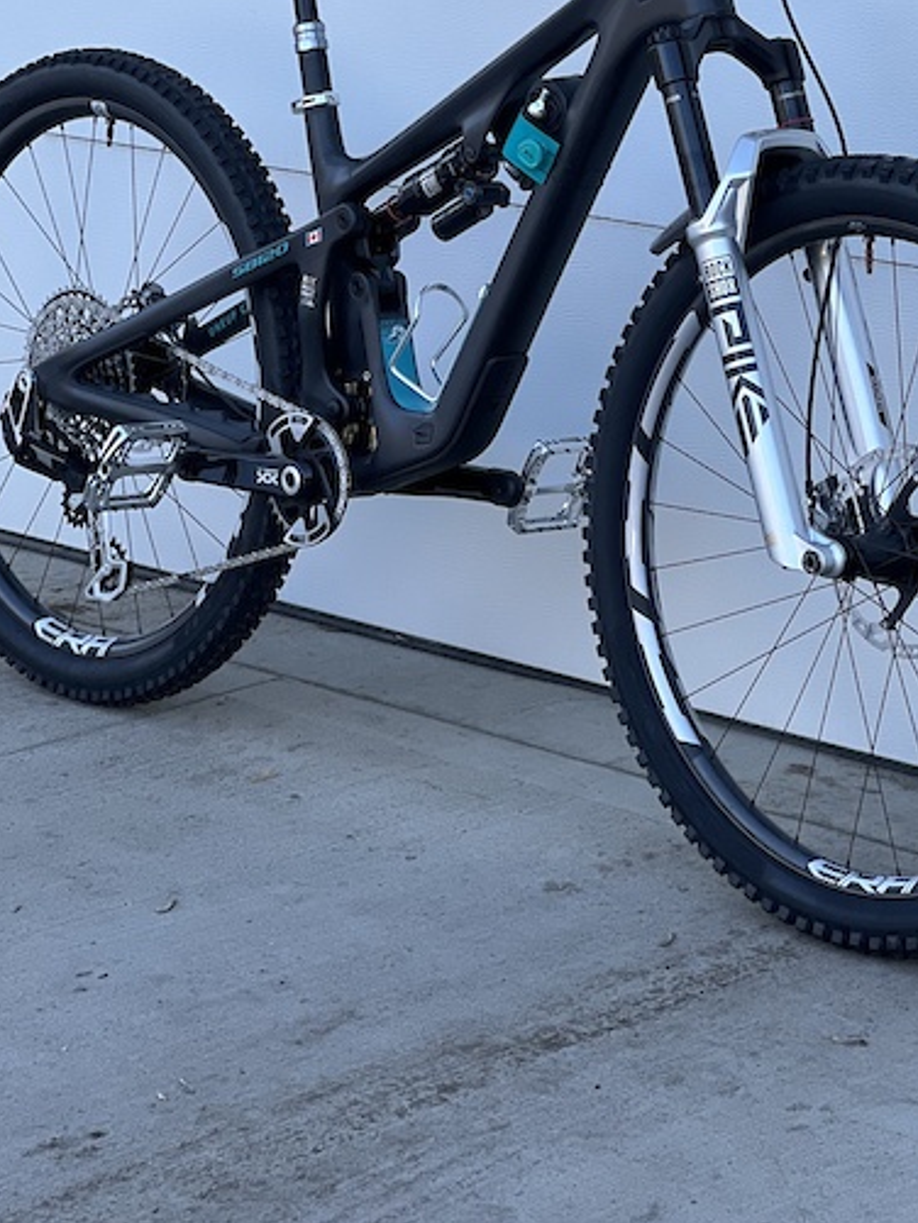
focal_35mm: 123
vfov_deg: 15.9
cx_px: 552
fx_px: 4347
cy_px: 325
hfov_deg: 12.0
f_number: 2.8
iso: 40
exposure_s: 1/121
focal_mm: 9
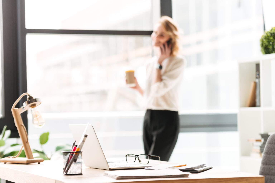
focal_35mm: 120
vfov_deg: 11.4
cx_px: 138
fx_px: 917
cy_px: 92
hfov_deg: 17.1
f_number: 3.2
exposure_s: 1/200
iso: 640
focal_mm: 120
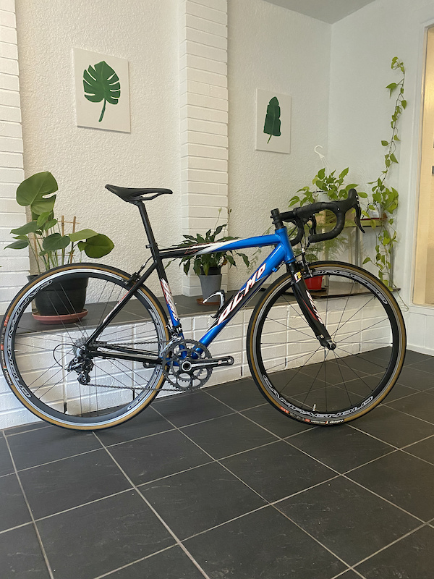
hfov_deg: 53.1
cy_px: 290
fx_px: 435
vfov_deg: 67.3
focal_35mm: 26
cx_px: 217
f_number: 1.8
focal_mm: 4.25
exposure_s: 1/60
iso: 400
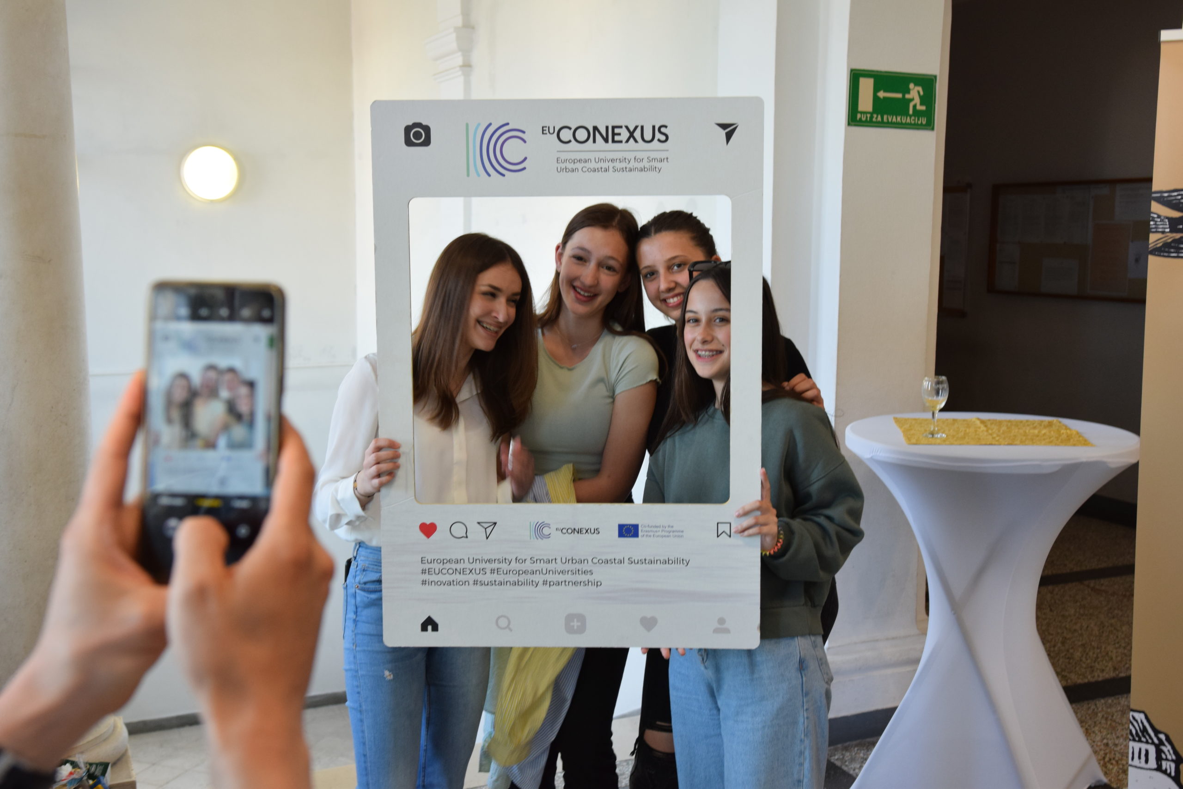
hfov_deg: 49.6
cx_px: 592
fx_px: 1282
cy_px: 394
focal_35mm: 39
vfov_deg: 34.2
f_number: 4
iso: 640
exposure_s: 1/60
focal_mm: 26
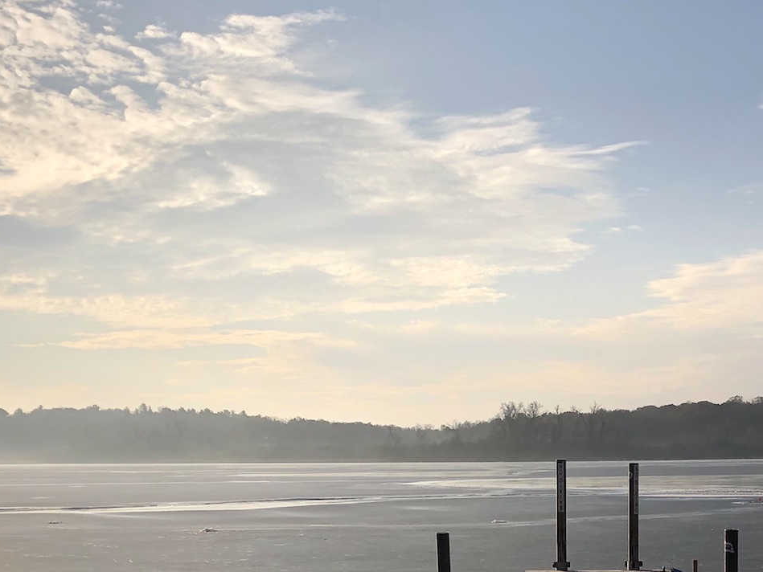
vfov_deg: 23.6
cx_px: 557
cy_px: 590
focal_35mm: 59
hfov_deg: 32.2
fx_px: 1301
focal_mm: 3.99
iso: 20
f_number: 1.8
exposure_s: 1/4000
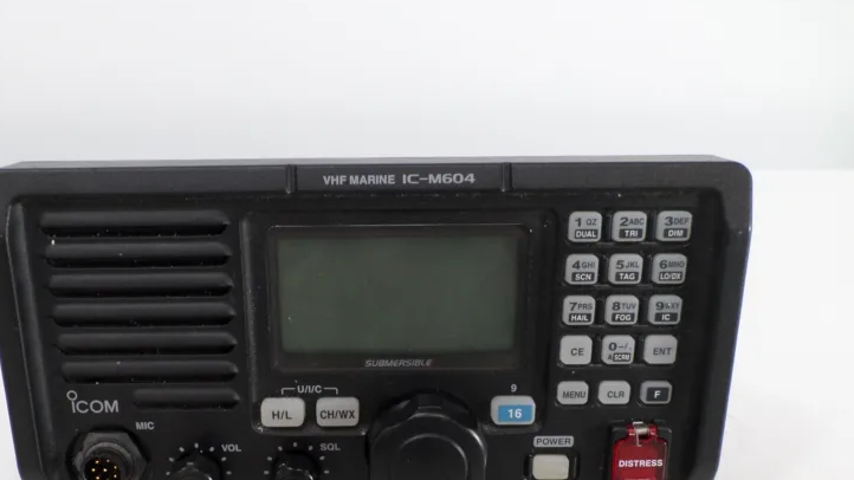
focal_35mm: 34
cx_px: 367
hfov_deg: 57.8
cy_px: 383
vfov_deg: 33.6
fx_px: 770
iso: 100
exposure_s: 1/30
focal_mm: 4.5
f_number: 2.5
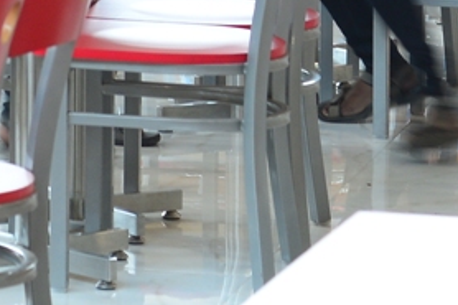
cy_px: -549
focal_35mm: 331
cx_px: -216
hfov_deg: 6.2
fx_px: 4208
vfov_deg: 4.0
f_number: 5.6
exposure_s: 1/13
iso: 200
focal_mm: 50
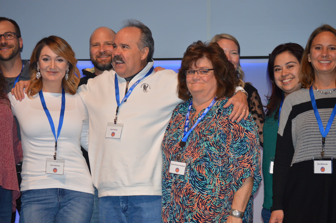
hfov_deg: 24.6
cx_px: 168
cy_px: 112
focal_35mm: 82
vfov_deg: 16.5
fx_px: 769
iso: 720
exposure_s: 1/60
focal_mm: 55
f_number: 4
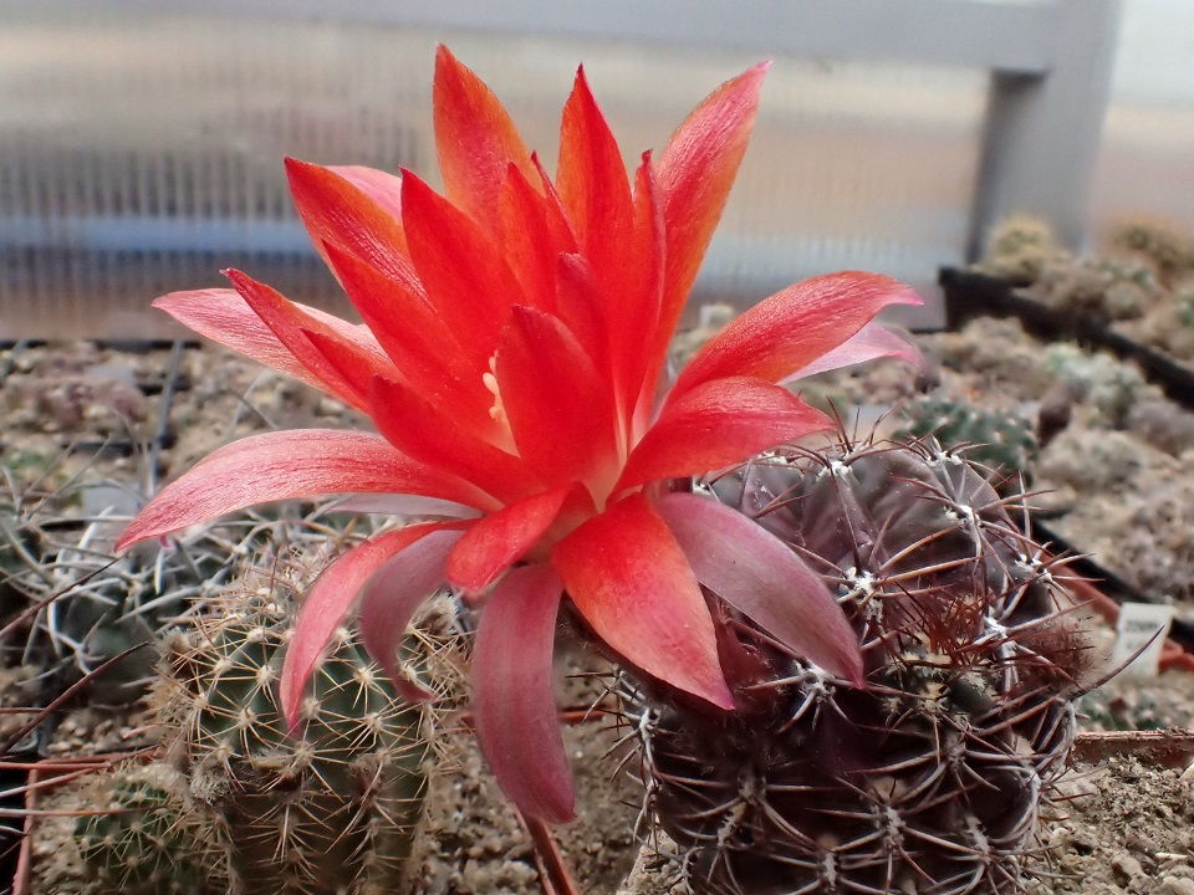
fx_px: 1035
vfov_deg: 46.8
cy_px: 448
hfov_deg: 60.0
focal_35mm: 30
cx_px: 597
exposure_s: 1/125
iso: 800
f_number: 3.2
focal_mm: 5.5
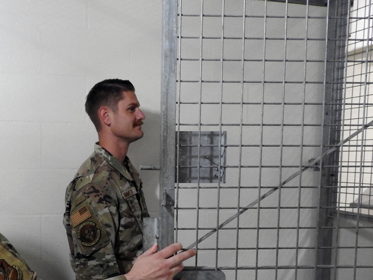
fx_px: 517
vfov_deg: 29.7
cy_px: 217
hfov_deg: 38.8
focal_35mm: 48
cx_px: 103
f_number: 3.3
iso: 400
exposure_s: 1/25
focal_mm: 4.3
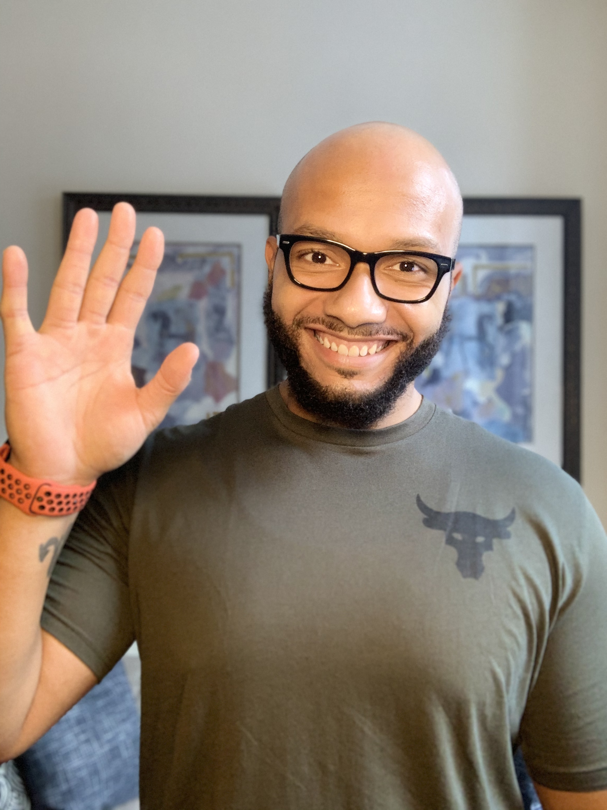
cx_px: 304
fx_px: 748
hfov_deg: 44.2
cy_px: 405
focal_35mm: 32
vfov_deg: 56.8
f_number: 2.2
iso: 320
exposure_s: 1/40
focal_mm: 2.87
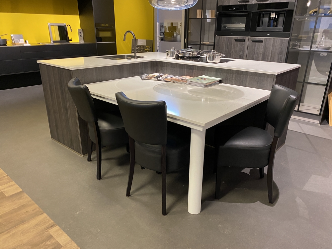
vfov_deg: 53.1
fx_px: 249
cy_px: 124
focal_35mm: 26
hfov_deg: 67.3
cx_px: 166
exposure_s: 1/50
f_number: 1.8
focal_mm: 4.25
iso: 320
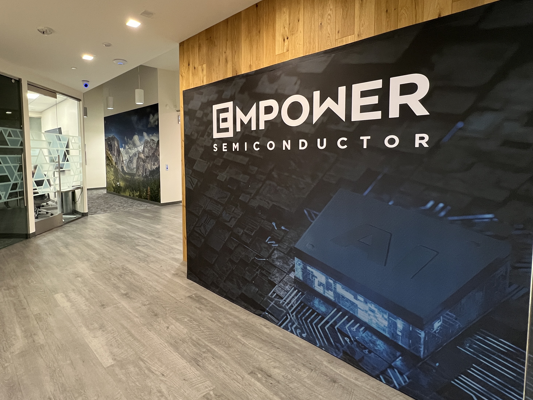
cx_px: 225
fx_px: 277
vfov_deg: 71.3
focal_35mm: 18
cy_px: 173
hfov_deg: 87.1
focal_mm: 1.57
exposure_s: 1/60
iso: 400
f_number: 1.8
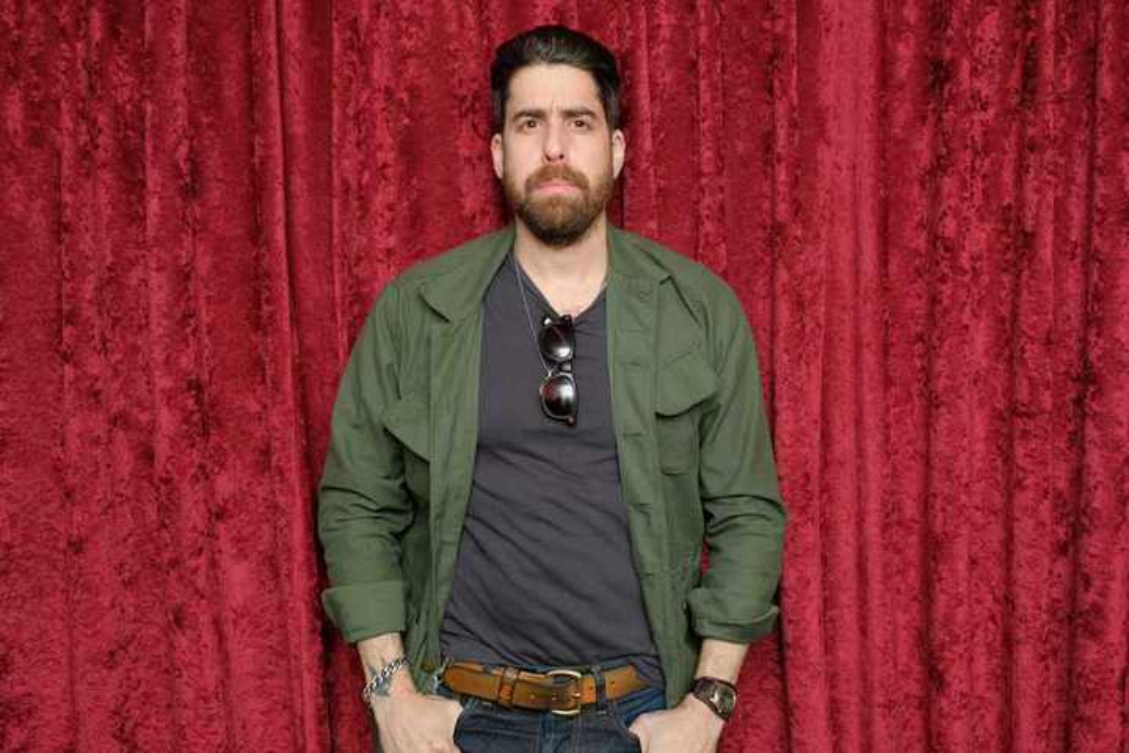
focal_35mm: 35
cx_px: 564
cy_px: 376
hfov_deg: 54.4
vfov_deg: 37.9
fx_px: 1098
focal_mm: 23.4
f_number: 5.6
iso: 1000
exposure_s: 1/250
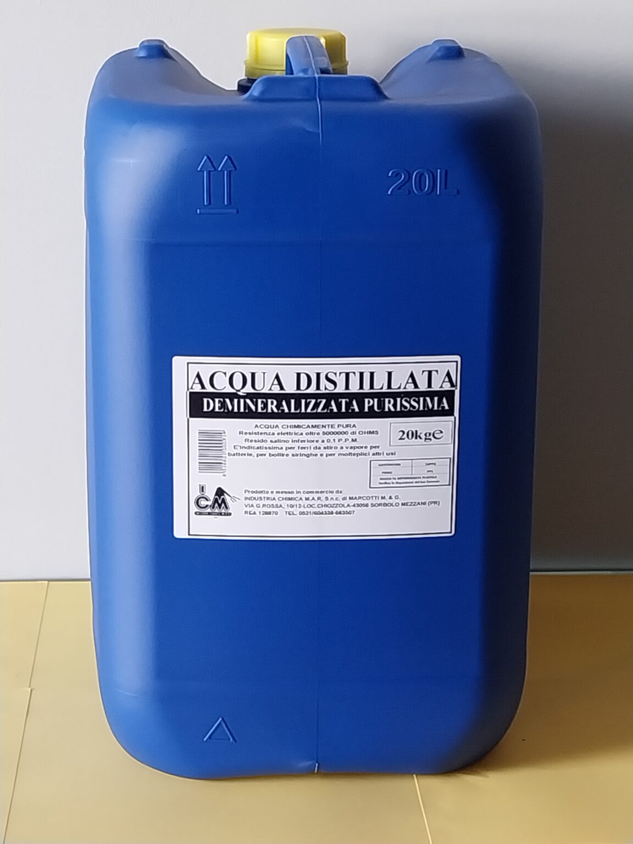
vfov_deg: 67.3
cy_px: 422
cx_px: 316
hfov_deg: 53.1
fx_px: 634
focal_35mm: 26
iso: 125
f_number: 1.8
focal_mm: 4
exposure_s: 1/50
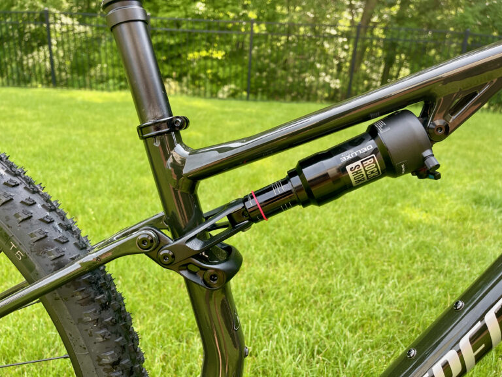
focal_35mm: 25
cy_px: 188
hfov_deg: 69.4
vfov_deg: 54.9
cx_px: 251
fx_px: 363
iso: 32
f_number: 1.6
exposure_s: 1/294
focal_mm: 5.1
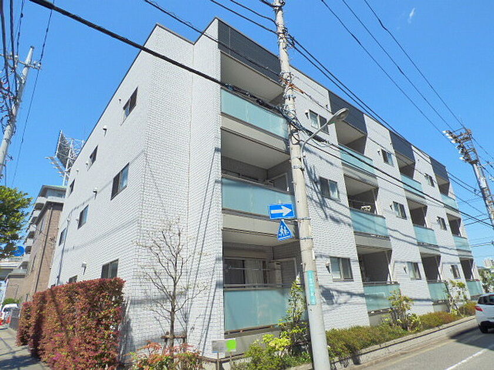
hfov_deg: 81.7
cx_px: 247
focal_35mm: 20
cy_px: 185
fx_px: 285
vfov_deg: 66.0
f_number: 5
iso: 400
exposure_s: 1/500
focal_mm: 3.58
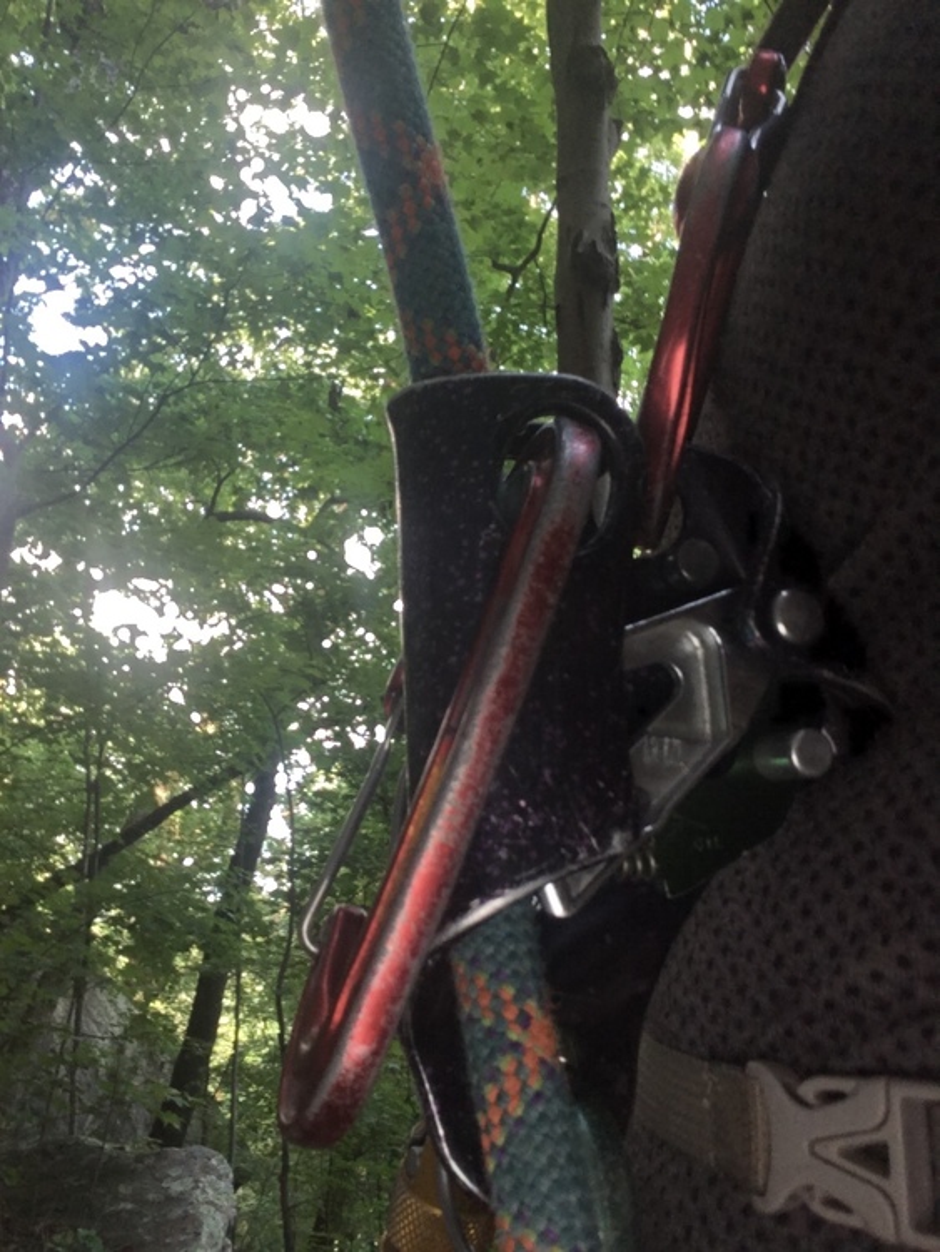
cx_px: 470
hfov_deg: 45.5
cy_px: 626
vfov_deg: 58.3
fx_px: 1122
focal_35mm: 31
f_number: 2.4
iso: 50
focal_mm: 2.15
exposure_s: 1/54
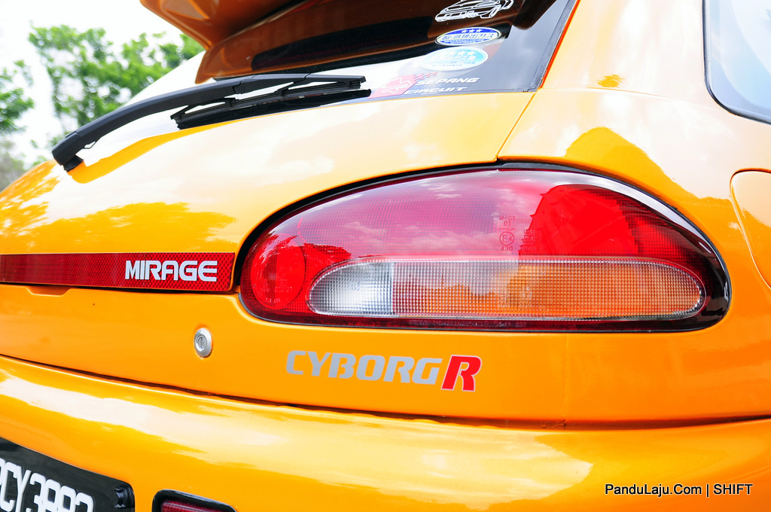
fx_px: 898
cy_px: 256
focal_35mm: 42
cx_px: 386
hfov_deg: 46.5
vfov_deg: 31.8
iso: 200
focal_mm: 28
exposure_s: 1/250
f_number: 6.3
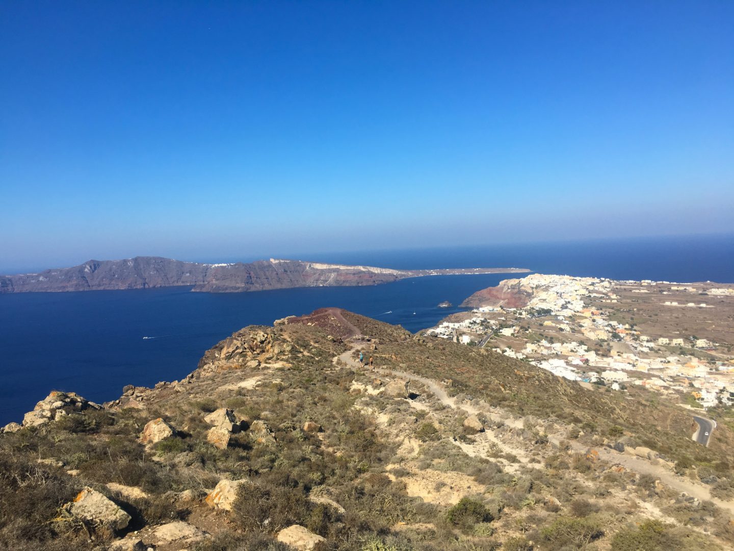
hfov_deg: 61.7
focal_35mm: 29
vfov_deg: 48.2
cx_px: 367
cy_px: 276
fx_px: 615
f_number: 2.2
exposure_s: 1/2137
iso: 25
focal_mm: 4.15
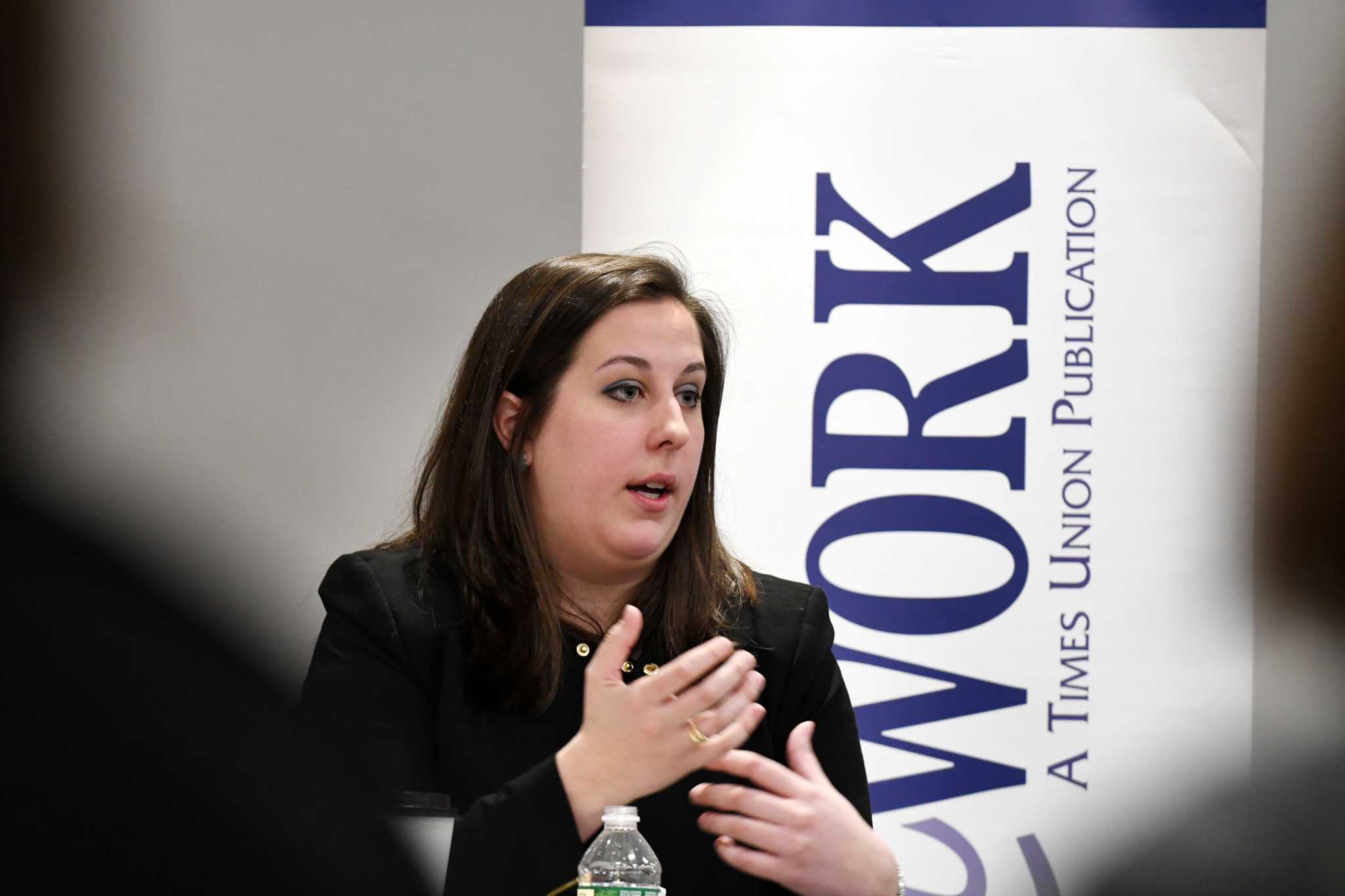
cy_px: 448
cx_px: 672
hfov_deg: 7.8
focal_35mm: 262
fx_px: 9806
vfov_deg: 5.2
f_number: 6.3
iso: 3200
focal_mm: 175
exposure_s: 1/160
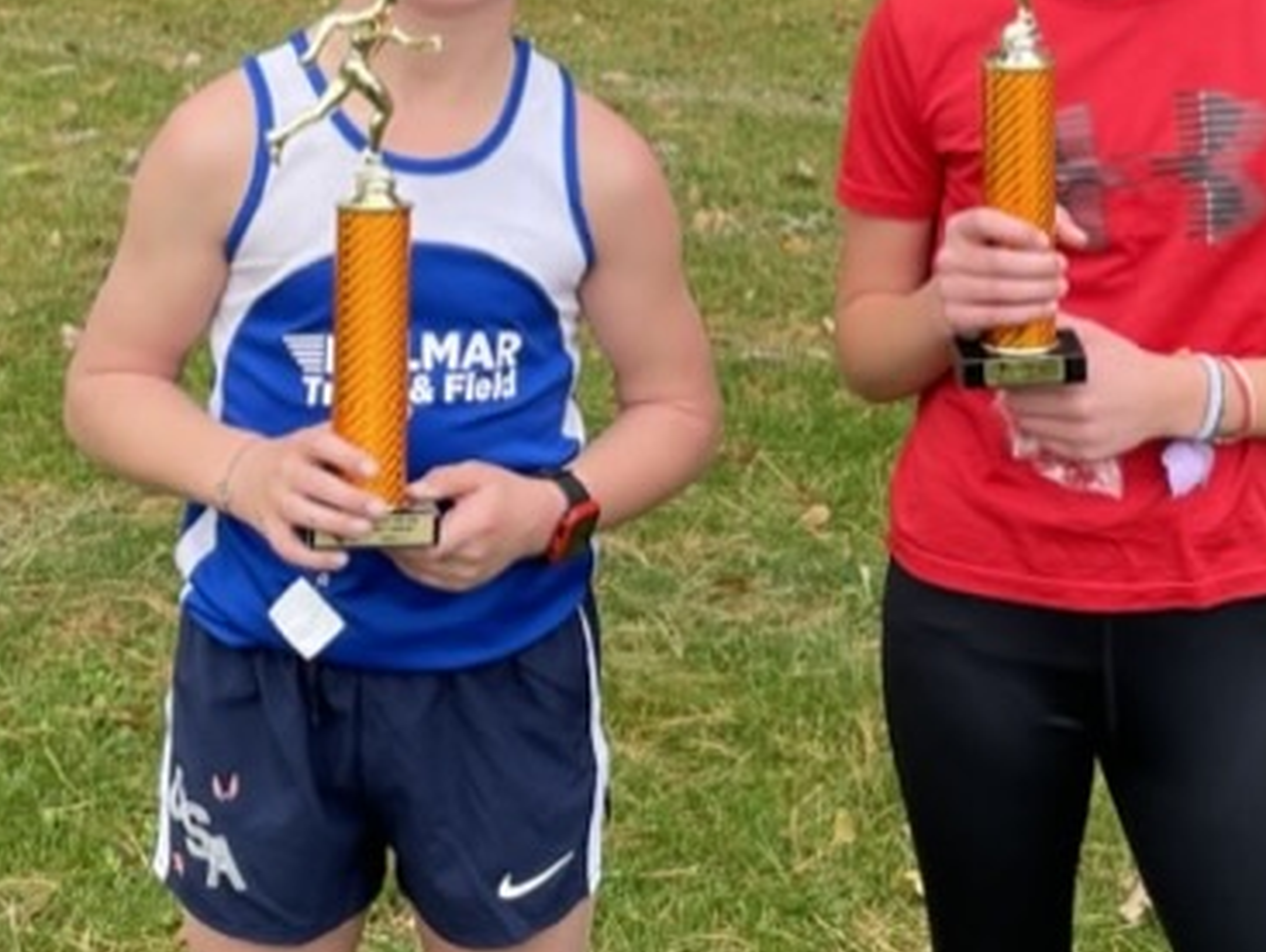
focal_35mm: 55
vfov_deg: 26.6
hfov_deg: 34.6
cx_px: 849
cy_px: 385
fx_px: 2013
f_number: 1.6
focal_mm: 4.2
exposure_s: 1/412
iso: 32
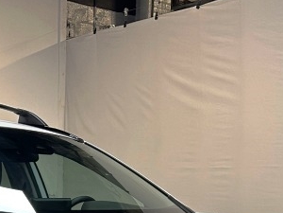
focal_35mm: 82
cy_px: 345
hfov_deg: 23.5
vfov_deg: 16.1
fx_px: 670
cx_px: 54
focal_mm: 6.86
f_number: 1.78
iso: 160
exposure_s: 1/60
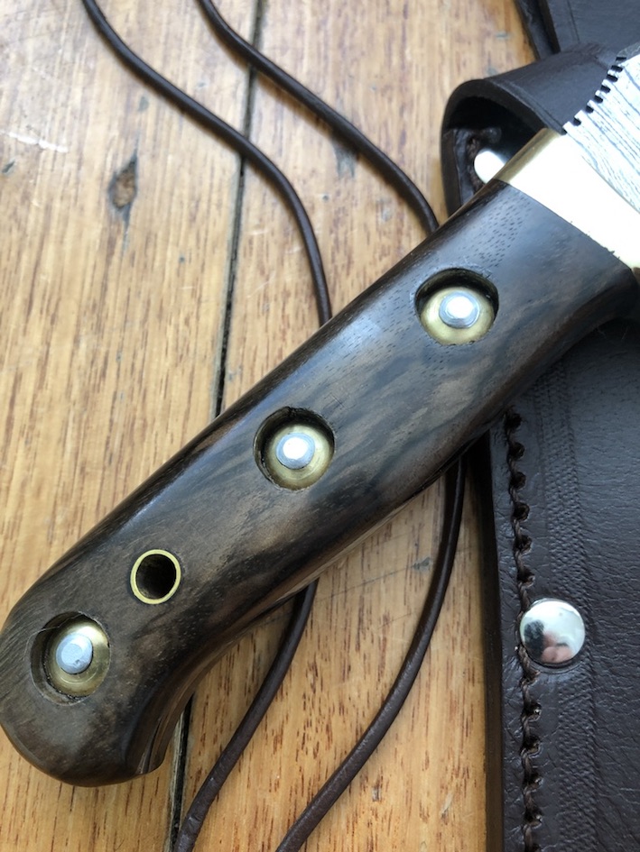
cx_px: 320
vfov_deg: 63.4
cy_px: 426
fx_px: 690
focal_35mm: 28
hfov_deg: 49.8
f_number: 1.8
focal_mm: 3.99
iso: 40
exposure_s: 1/24
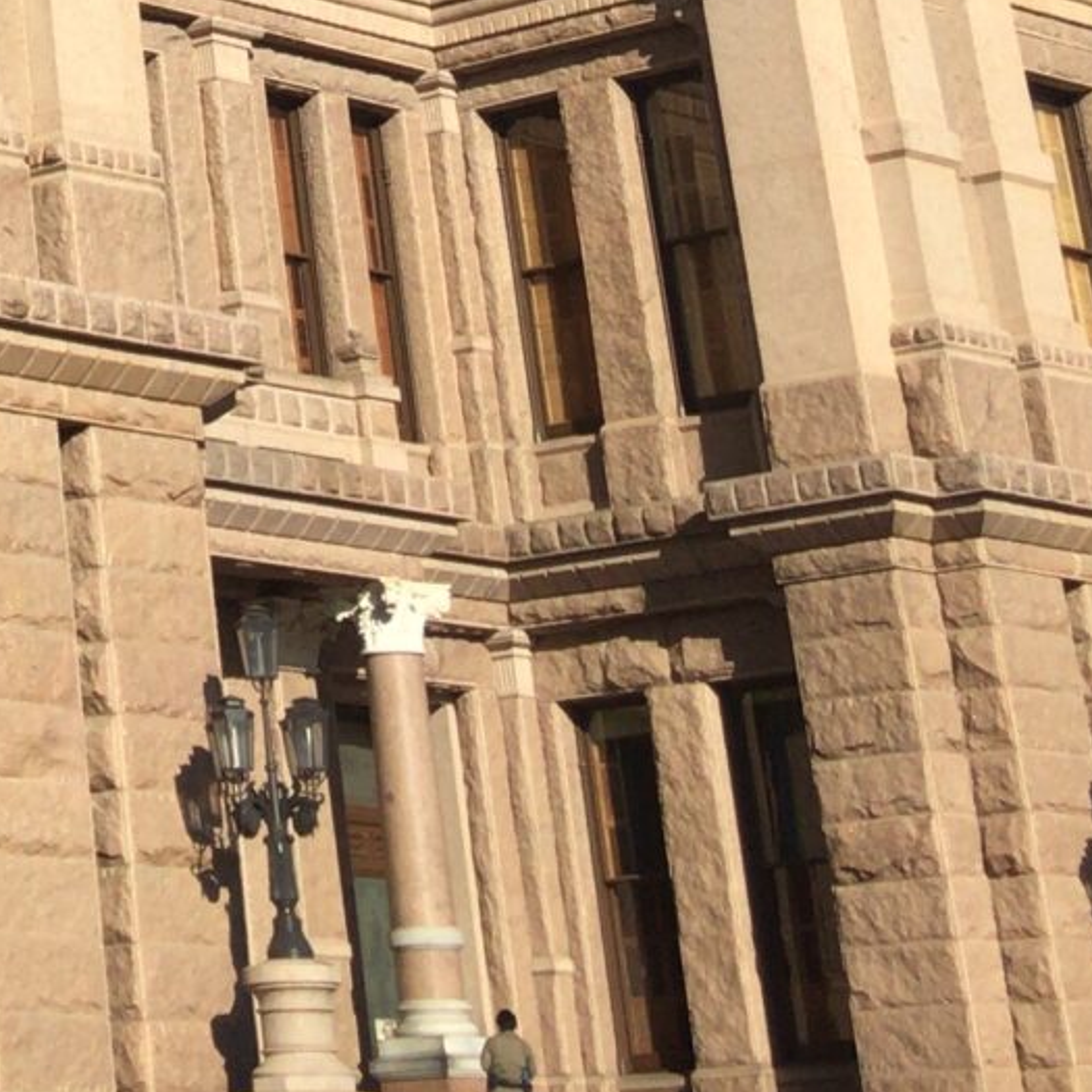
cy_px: -1298
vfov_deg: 12.0
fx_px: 4461
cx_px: -576
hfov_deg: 13.1
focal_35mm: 125
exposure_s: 1/1603
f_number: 2.2
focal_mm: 4.15
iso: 25
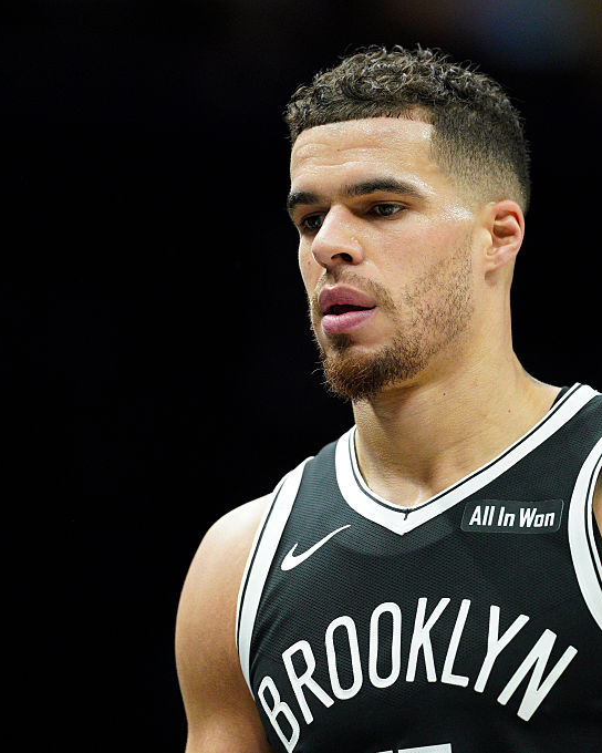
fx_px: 9443
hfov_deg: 3.7
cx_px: 419
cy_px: 377
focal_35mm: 424
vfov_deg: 4.6
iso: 4000
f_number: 2.8
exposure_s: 1/1250
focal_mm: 300
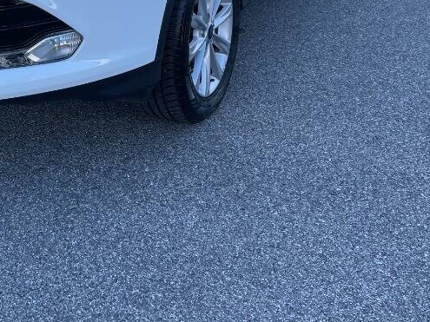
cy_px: -24
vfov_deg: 24.5
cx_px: 53
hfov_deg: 32.8
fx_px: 695
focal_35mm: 56
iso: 32
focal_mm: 5.1
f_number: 1.6
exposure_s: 1/813
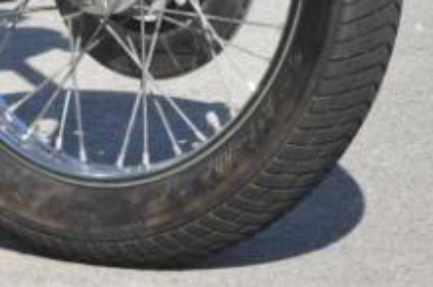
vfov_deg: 3.9
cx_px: -362
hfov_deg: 5.8
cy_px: -279
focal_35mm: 351
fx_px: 4213
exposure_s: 1/4000
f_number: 8
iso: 1600
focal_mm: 50
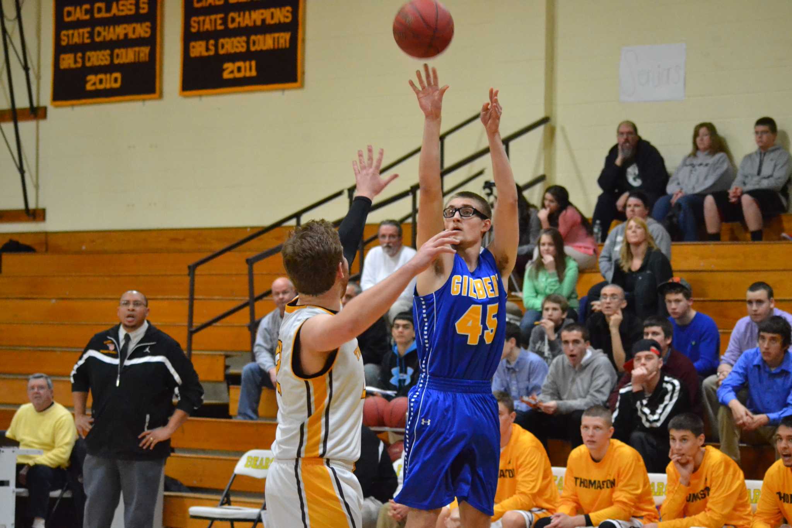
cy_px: 264
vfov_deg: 13.0
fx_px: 2310
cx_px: 396
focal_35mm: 105
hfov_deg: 19.5
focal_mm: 70
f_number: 4
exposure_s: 1/320
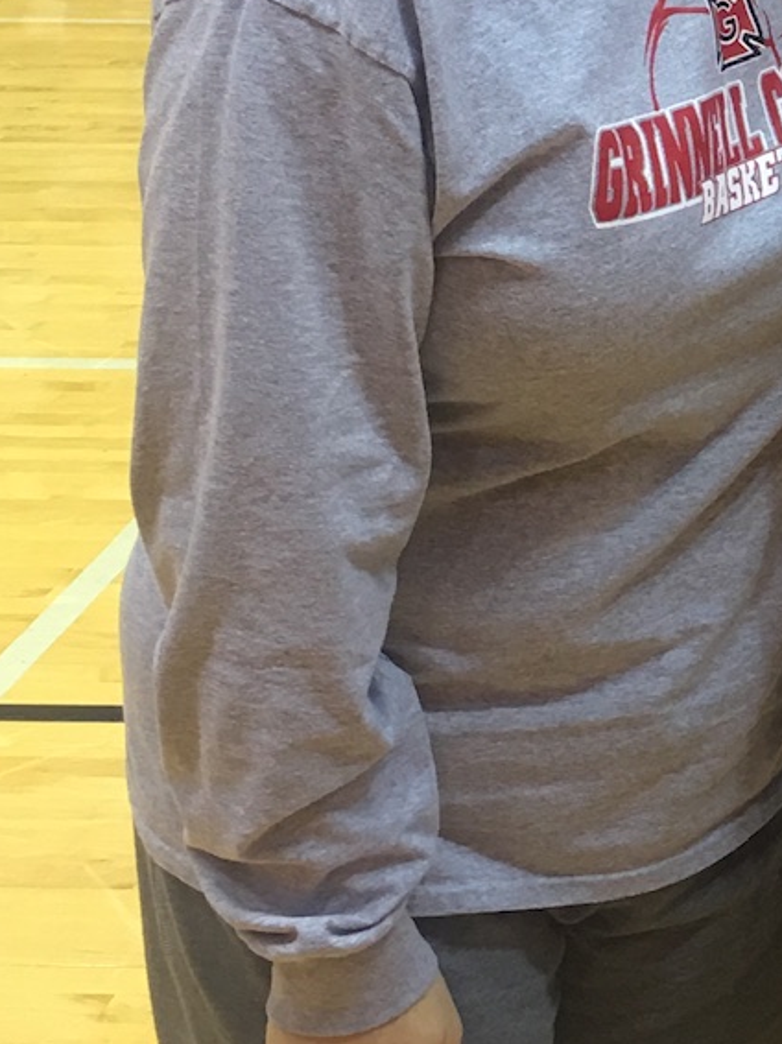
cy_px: 33
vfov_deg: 18.3
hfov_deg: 13.3
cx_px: 1145
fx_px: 3165
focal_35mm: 105
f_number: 2.2
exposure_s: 1/30
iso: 32
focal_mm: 4.15
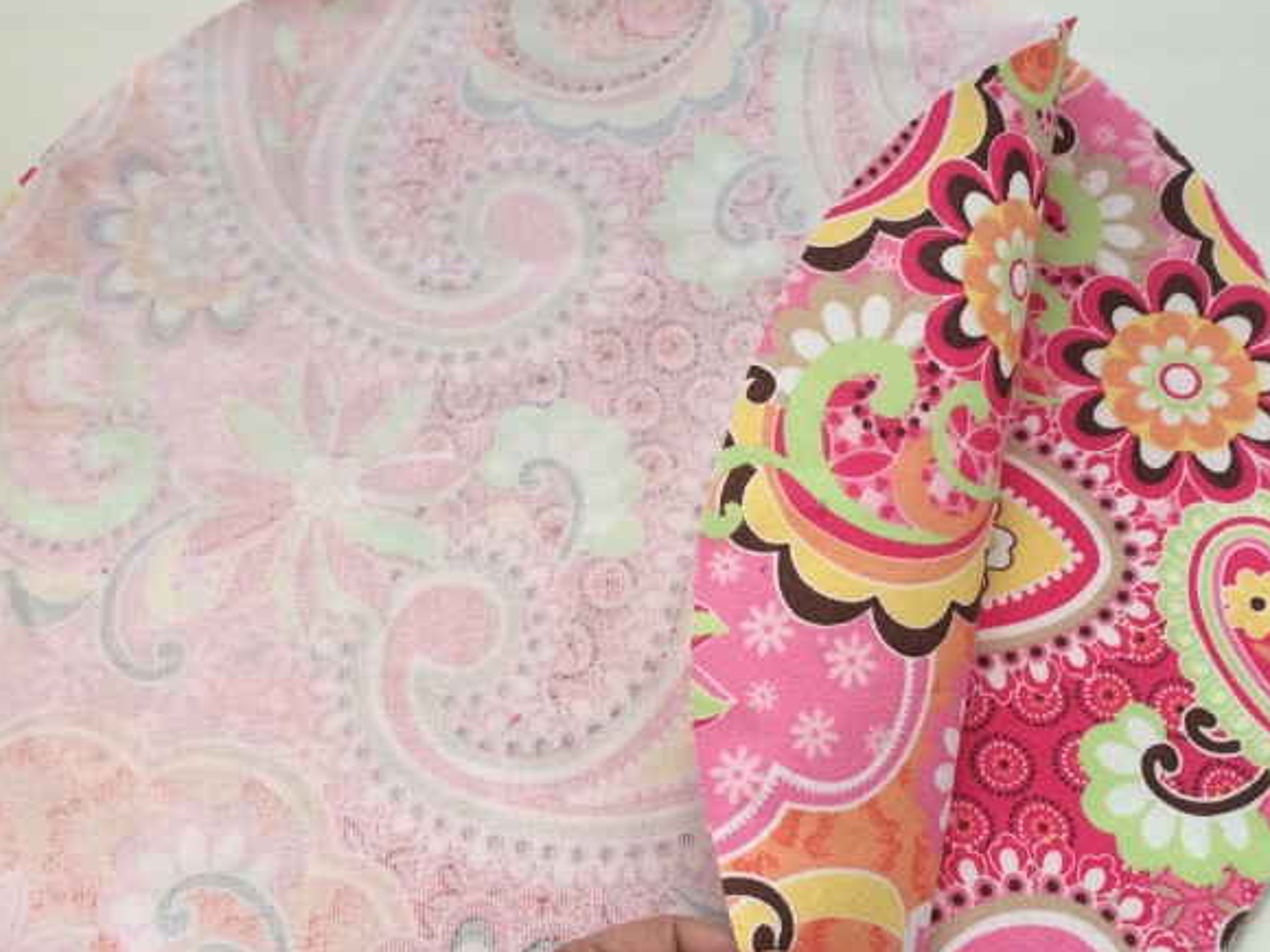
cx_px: 799
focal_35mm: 53
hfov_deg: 36.0
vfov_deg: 27.5
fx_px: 1944
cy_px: 503
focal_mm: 4.12
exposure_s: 1/30
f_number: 2.2
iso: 100
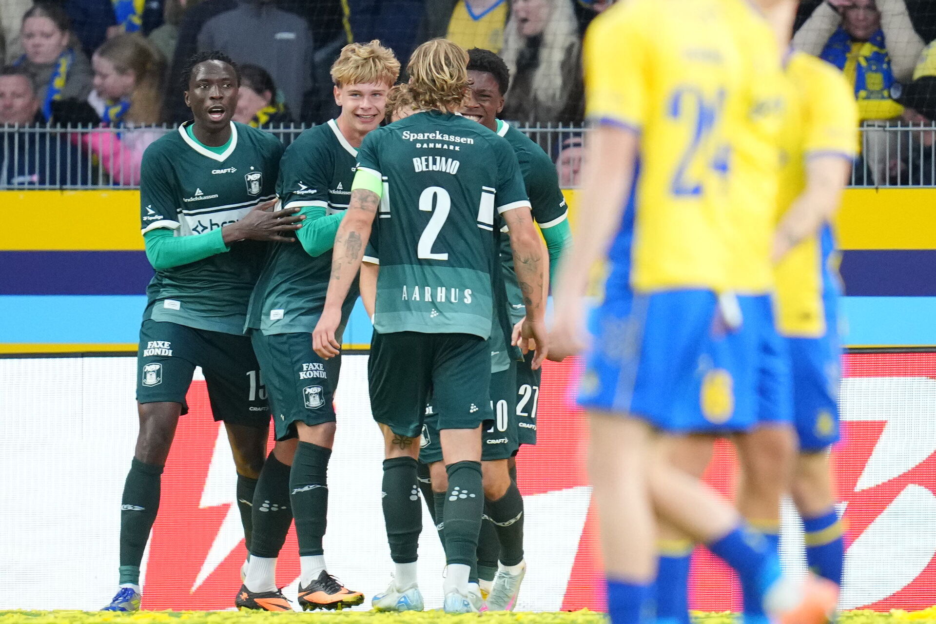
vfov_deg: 2.3
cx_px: 468
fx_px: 15599
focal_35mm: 600
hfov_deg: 3.4
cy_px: 312
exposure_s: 1/1000
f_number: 2.8
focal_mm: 400
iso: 3200
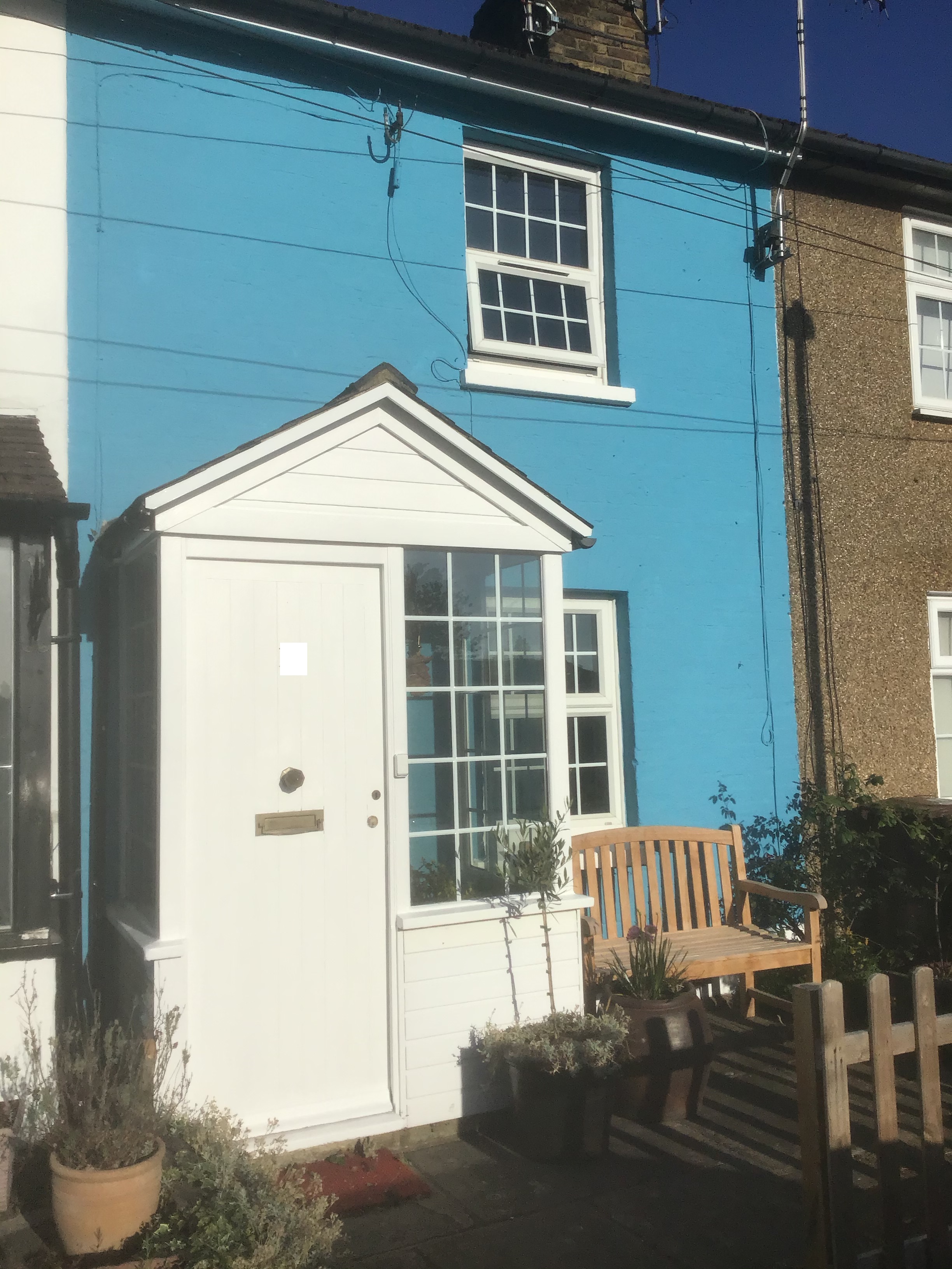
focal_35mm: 31
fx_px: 1137
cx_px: 476
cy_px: 634
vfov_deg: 58.4
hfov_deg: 45.4
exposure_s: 1/3891
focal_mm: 3.3
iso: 25
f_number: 2.4
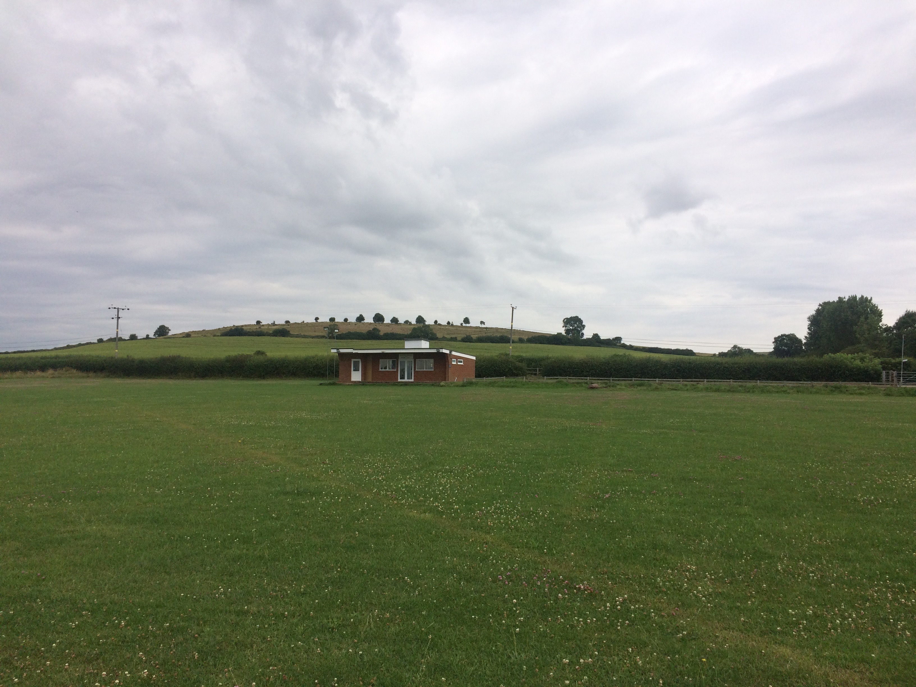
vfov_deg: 48.2
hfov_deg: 61.7
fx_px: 767
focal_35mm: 29
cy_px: 344
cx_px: 458
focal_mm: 4.15
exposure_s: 1/2053
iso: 32
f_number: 2.2
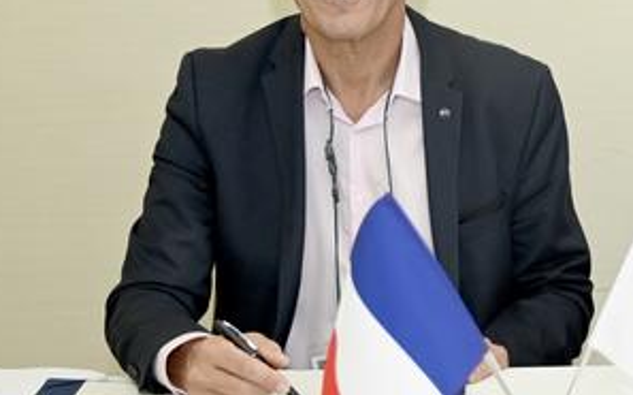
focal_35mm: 125
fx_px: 2154
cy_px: 75
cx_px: 663
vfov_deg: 10.4
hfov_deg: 16.3
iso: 800
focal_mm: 52
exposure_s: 1/160
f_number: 5
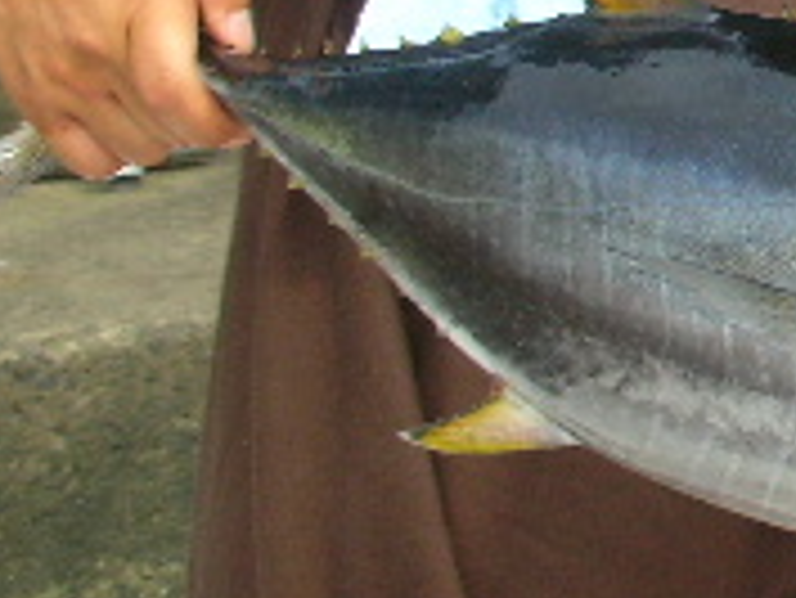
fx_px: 3820
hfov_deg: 11.1
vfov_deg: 8.8
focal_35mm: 166
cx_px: 1430
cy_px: -135
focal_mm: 7.7
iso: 50
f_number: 9.9
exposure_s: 1/50
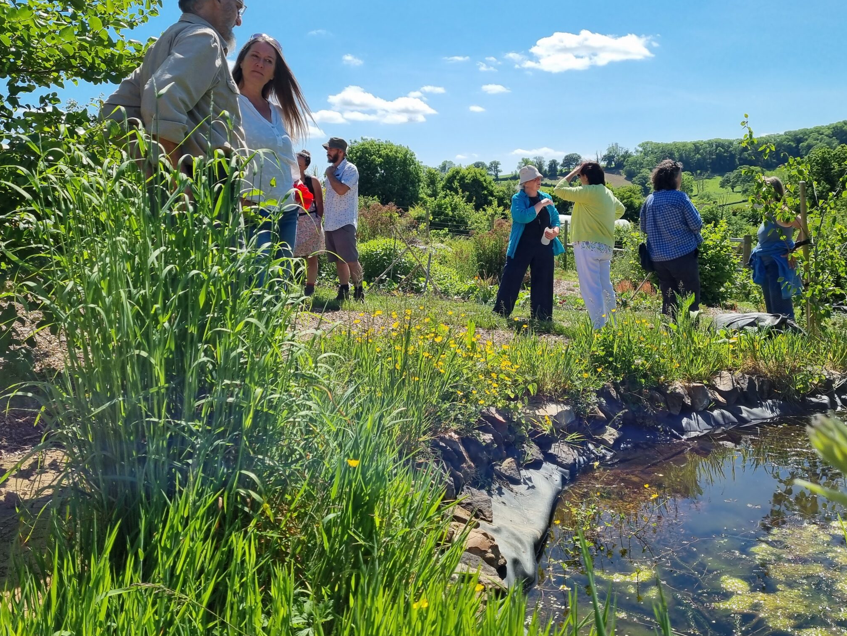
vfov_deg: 42.6
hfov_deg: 55.2
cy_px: 235
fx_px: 808
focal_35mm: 33
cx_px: 467
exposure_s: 1/3336
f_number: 1.8
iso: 50
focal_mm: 5.4
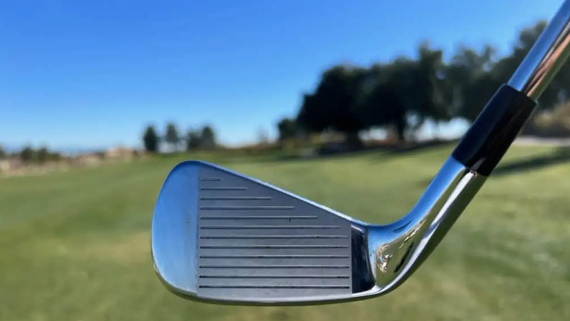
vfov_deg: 39.8
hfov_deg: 66.0
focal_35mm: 29
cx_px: 290
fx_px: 438
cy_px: 209
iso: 50
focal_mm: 5.7
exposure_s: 1/3077
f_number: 1.5
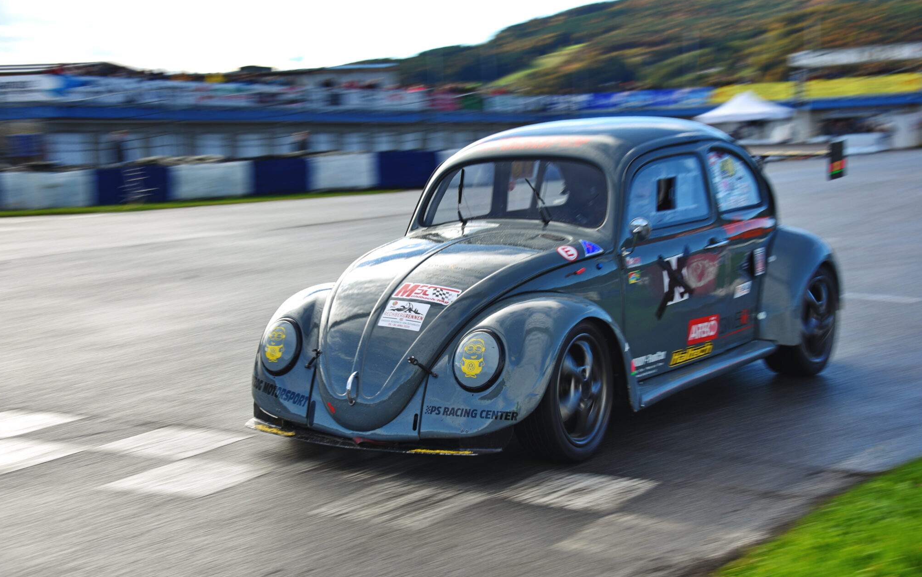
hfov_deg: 34.0
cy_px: 297
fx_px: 1508
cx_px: 458
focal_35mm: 60
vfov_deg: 21.6
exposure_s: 1/160
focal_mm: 58
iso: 63
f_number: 5.6
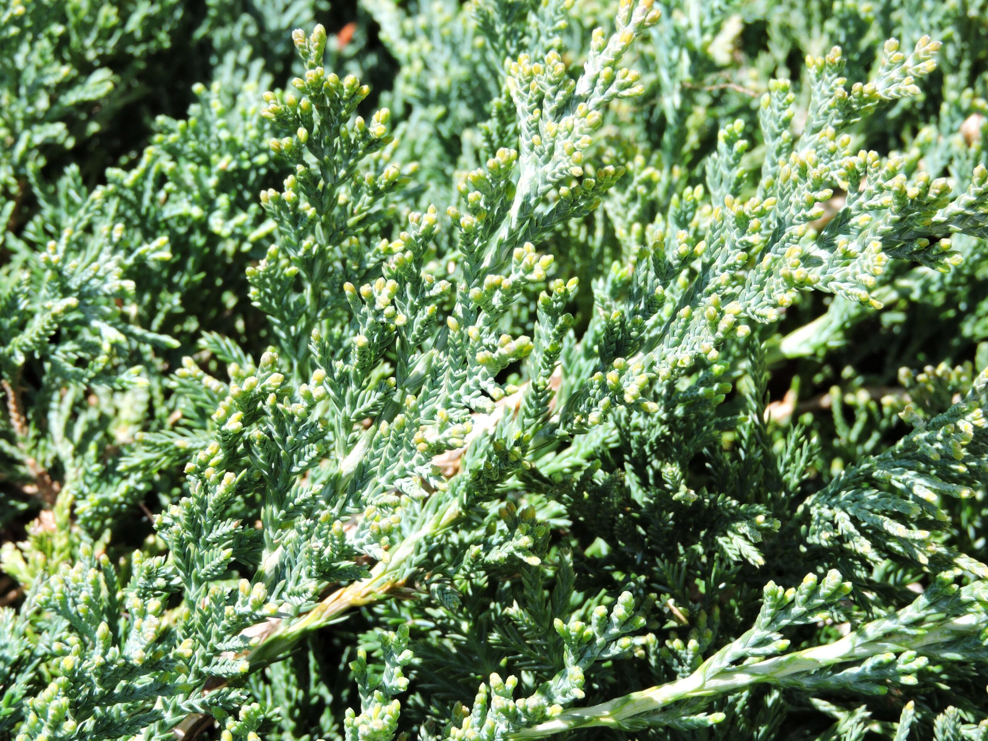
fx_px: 3568
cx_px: 494
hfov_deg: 15.8
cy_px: 370
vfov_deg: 11.9
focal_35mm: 125
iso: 100
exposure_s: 1/160
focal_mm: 22.4
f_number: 5
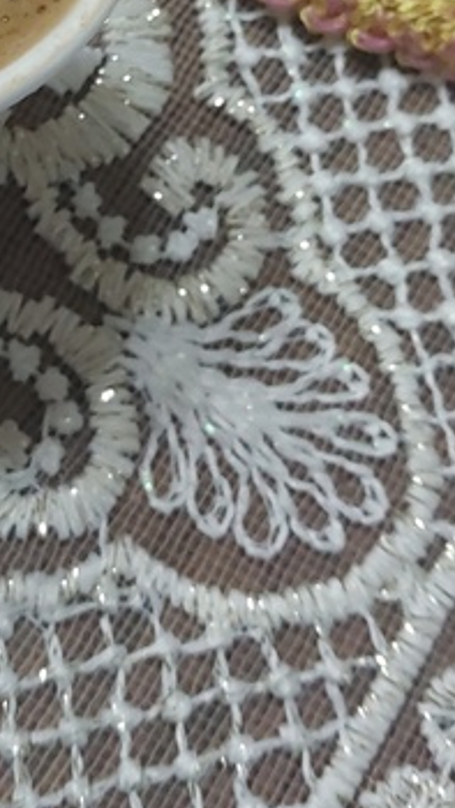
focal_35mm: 86
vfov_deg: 23.8
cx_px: -28
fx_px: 1844
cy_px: 28
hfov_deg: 13.8
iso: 200
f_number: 1.8
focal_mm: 4.6
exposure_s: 1/100
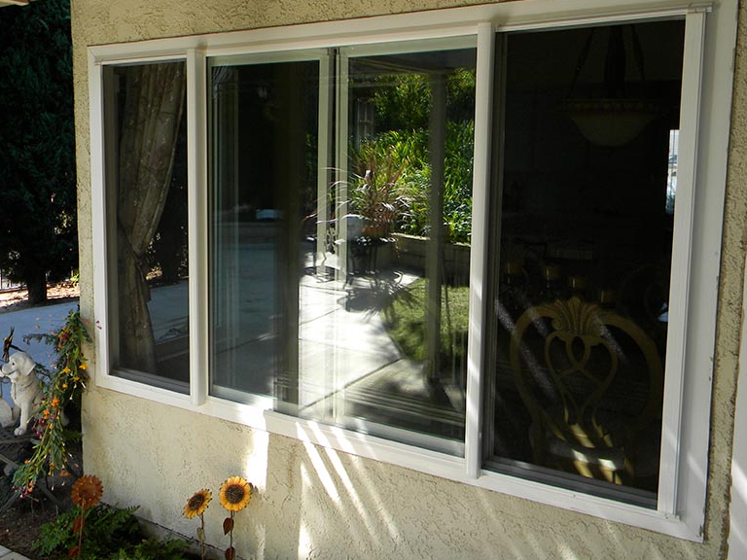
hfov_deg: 52.4
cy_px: 236
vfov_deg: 40.6
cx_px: 312
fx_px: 755
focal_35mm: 35
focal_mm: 5
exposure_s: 1/81
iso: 80
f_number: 3.5
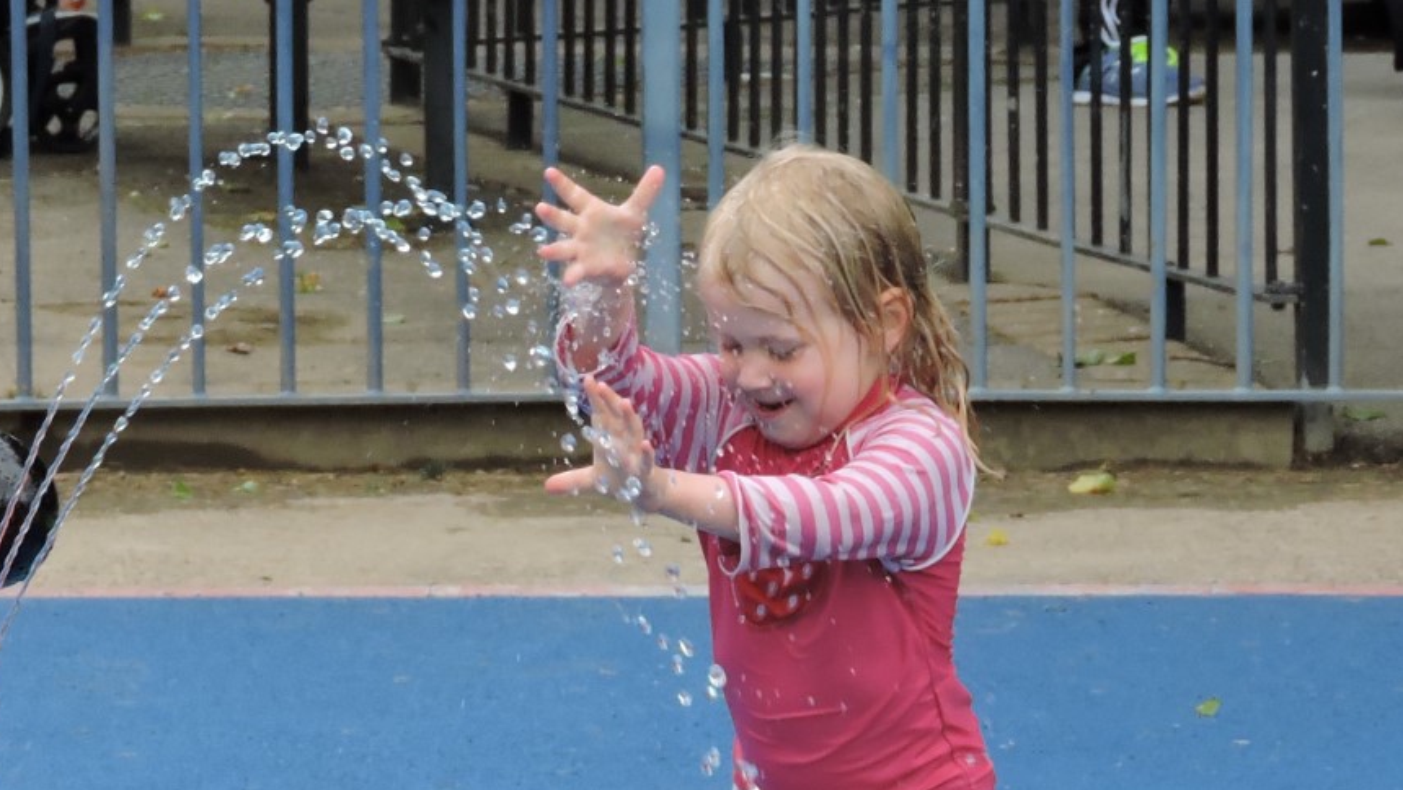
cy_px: 633
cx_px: 498
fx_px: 11534
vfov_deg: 3.9
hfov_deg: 7.0
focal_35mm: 310
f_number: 4.5
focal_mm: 30.3
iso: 250
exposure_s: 1/500
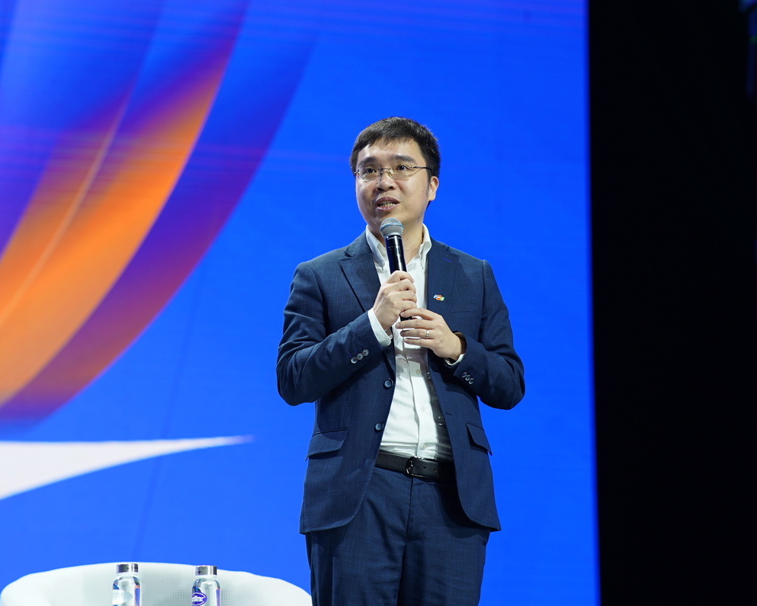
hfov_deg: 13.4
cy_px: 302
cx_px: 369
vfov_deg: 10.7
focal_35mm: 144
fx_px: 3227
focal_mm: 85
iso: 100
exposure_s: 1/80
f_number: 2.2
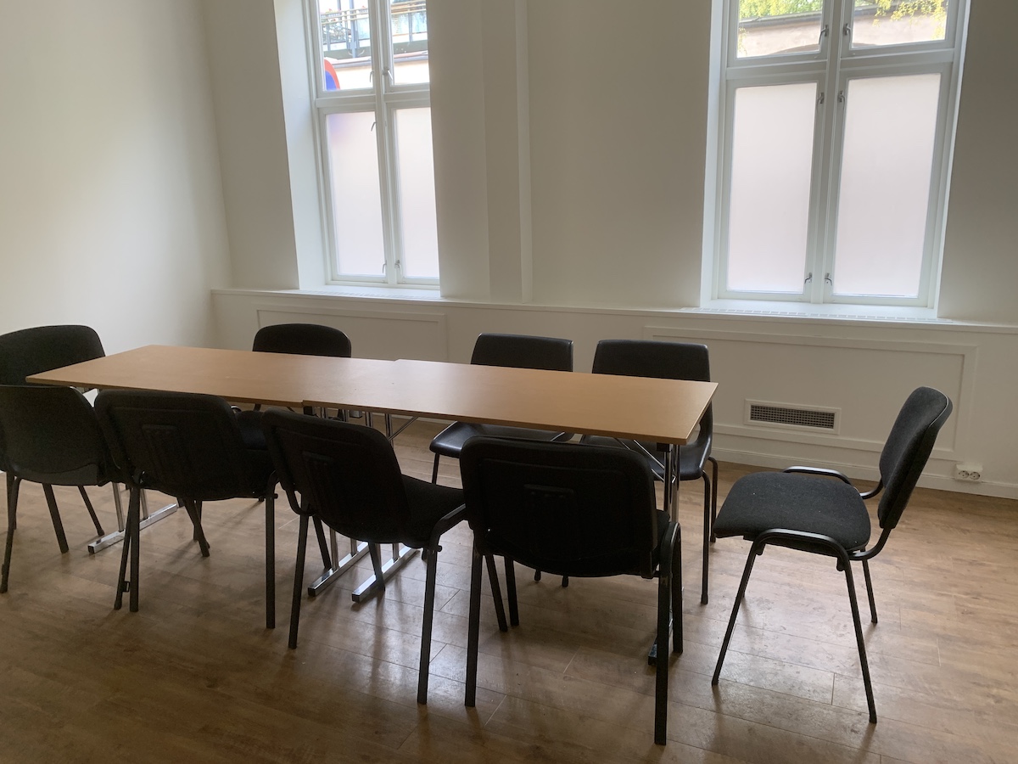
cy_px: 382
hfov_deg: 67.3
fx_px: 765
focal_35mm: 26
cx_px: 509
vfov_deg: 53.1
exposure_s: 1/121
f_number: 1.8
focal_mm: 4.25
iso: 80
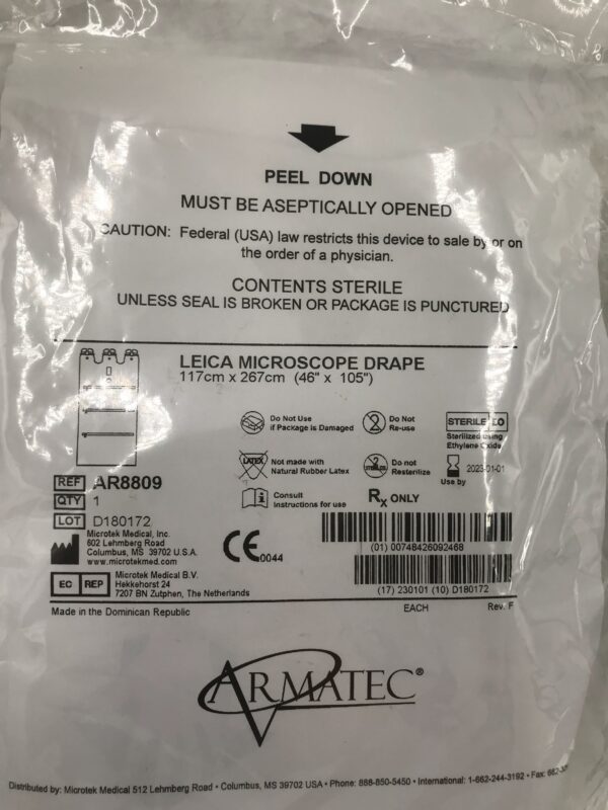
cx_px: 304
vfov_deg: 63.4
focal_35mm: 28
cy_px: 405
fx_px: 656
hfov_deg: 49.7
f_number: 1.8
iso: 32
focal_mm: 3.99
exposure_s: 1/60
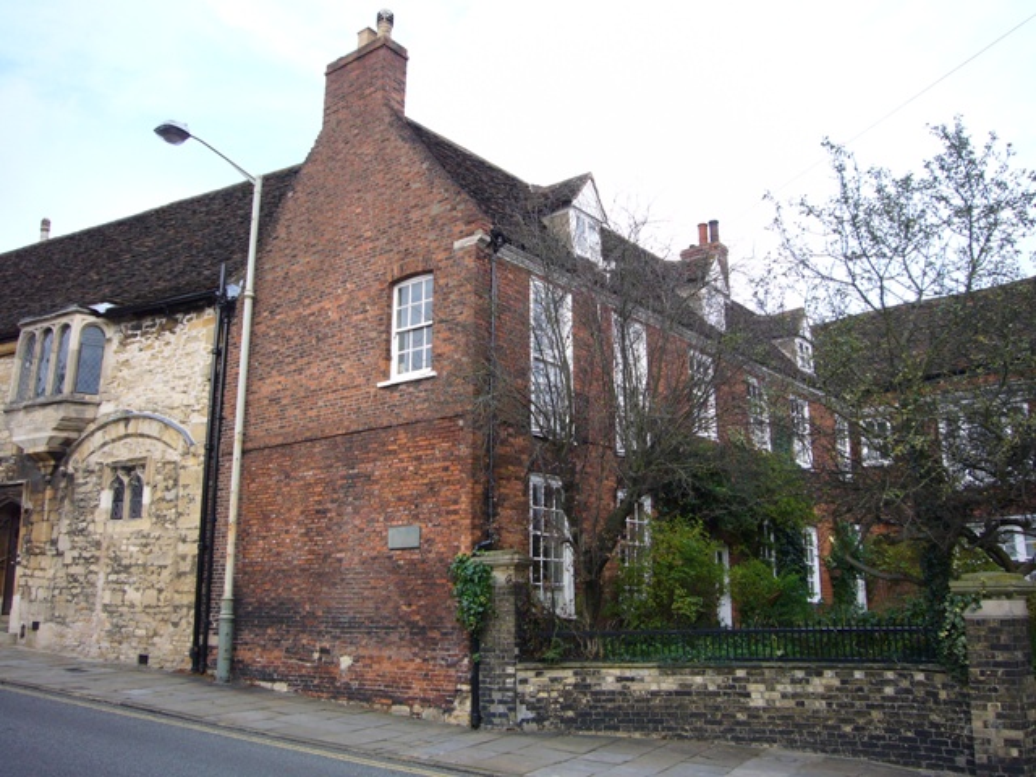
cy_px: 388
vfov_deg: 44.2
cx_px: 518
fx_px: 958
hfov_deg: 56.8
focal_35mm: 32
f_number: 2.9
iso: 80
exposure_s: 1/160
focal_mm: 5.2
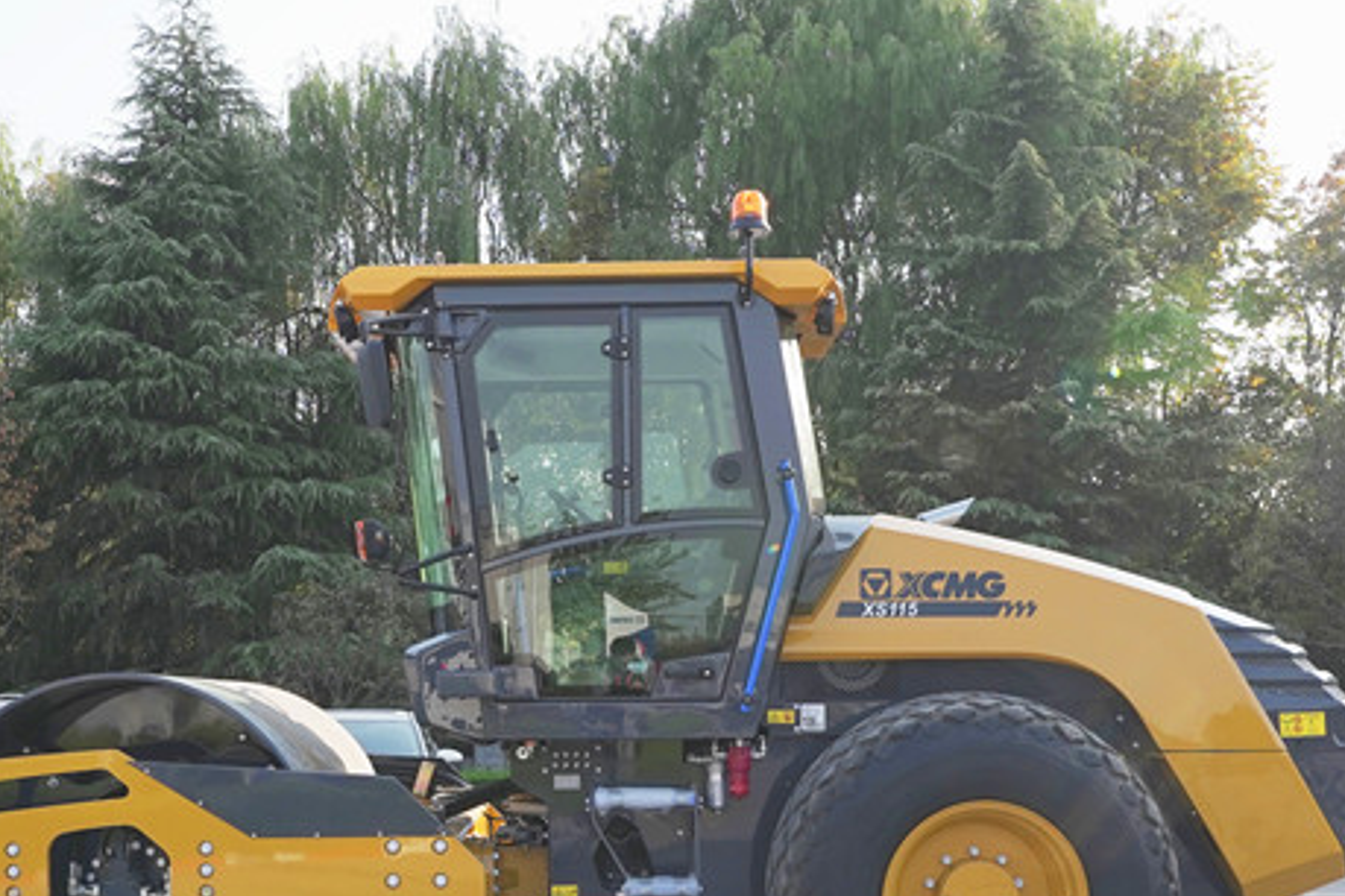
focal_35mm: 49
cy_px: 706
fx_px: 1831
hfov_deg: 40.1
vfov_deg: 27.0
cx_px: 527
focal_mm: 20
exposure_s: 1/640
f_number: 6.3
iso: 400
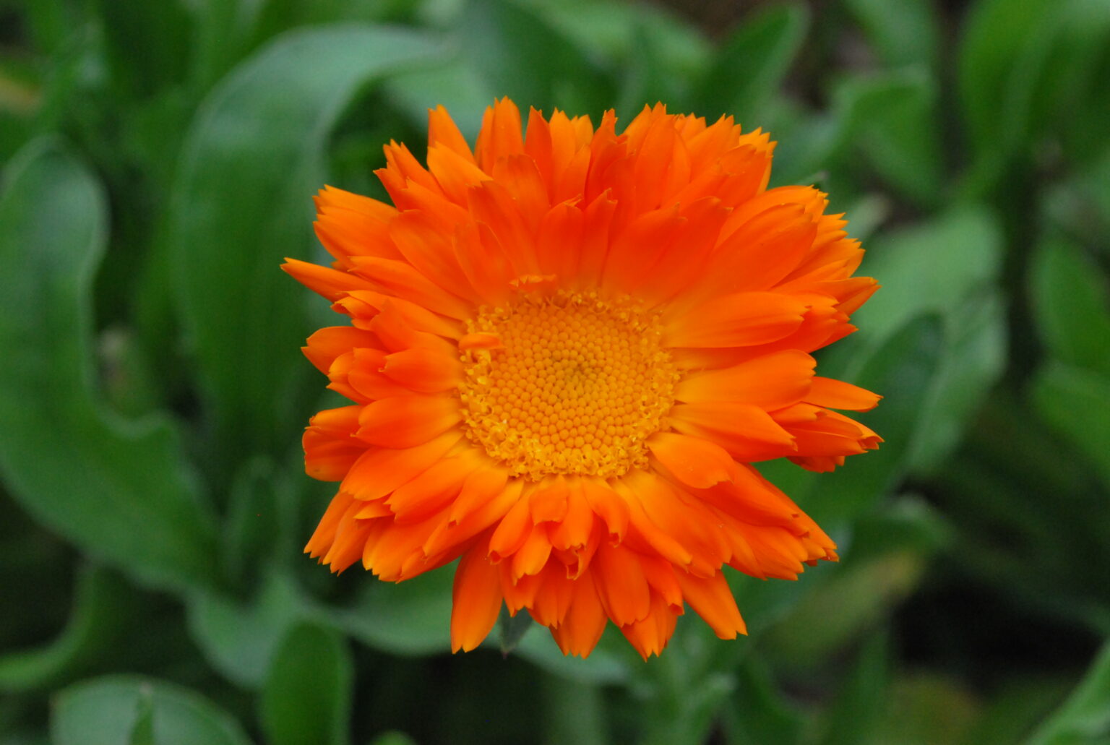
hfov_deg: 24.6
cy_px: 372
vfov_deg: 16.6
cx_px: 555
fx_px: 2549
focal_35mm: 82
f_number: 13
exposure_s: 1/500
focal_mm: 55
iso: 800
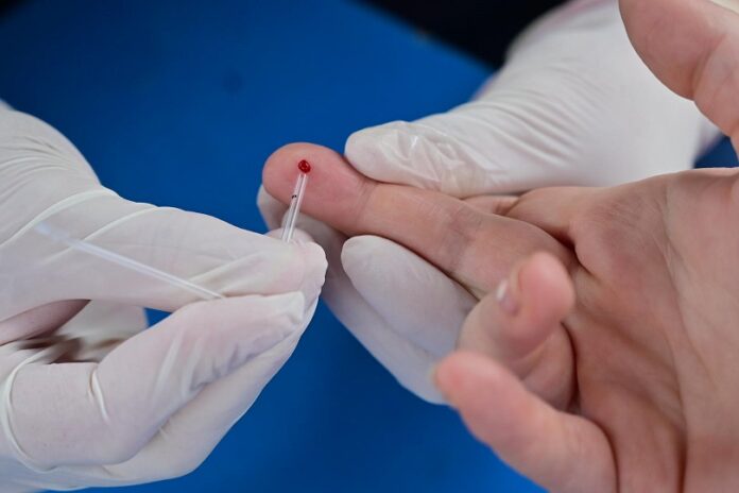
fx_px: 2155
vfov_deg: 13.0
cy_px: 246
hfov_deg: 19.5
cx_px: 370
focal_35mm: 105
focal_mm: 70
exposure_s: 1/800
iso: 320
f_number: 4
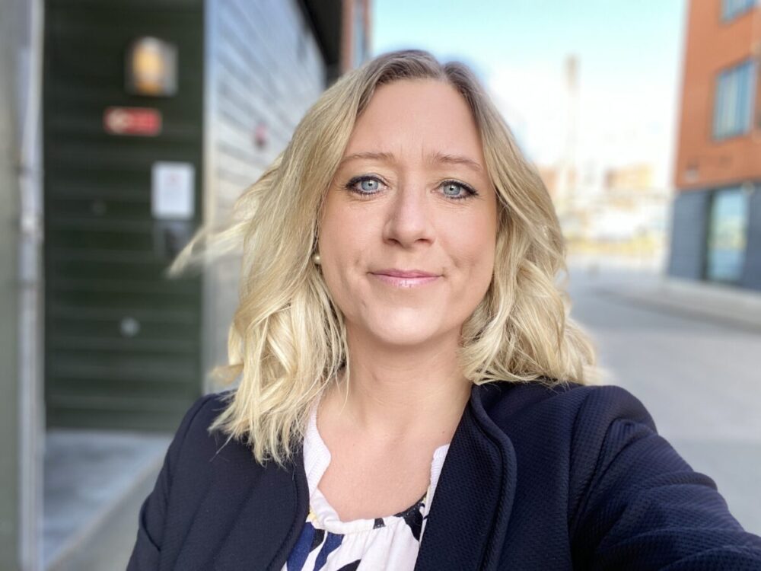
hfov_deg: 60.0
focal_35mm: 30
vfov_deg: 46.8
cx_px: 380
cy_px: 286
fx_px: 660
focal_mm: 2.71
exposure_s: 1/122
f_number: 2.2
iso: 40
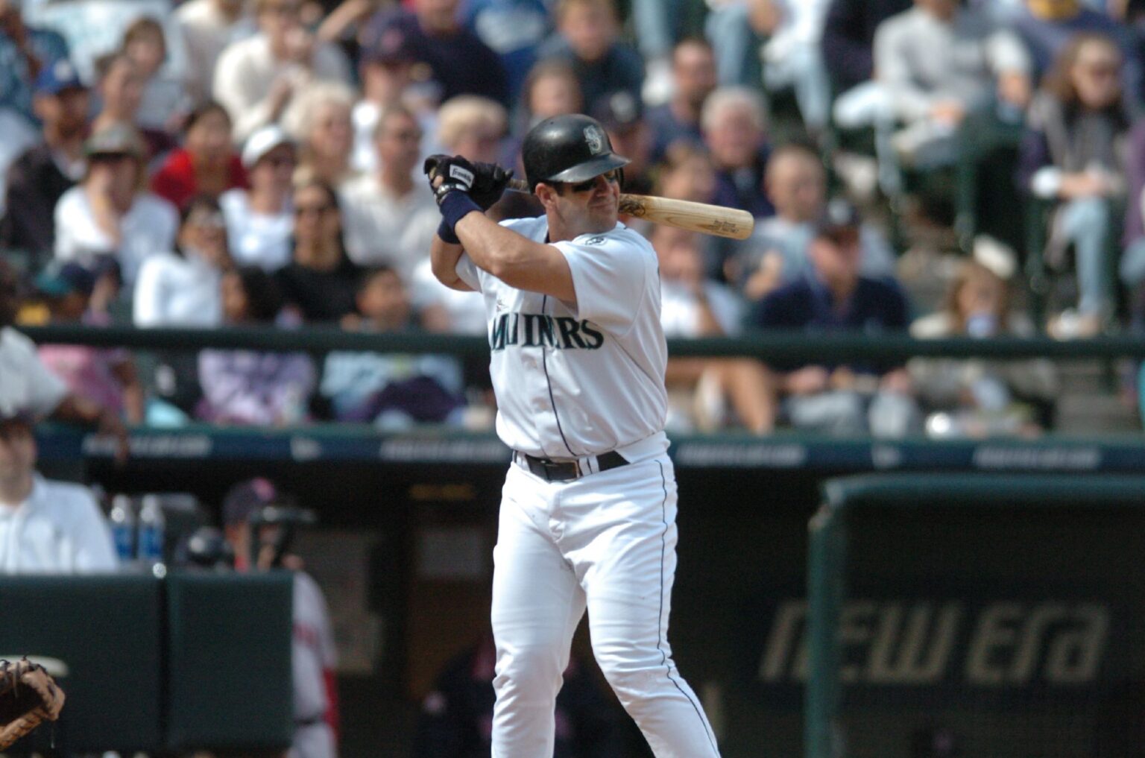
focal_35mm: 600
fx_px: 19042
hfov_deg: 3.4
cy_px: 379
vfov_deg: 2.3
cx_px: 572
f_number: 2.8
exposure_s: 1/6000
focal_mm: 400
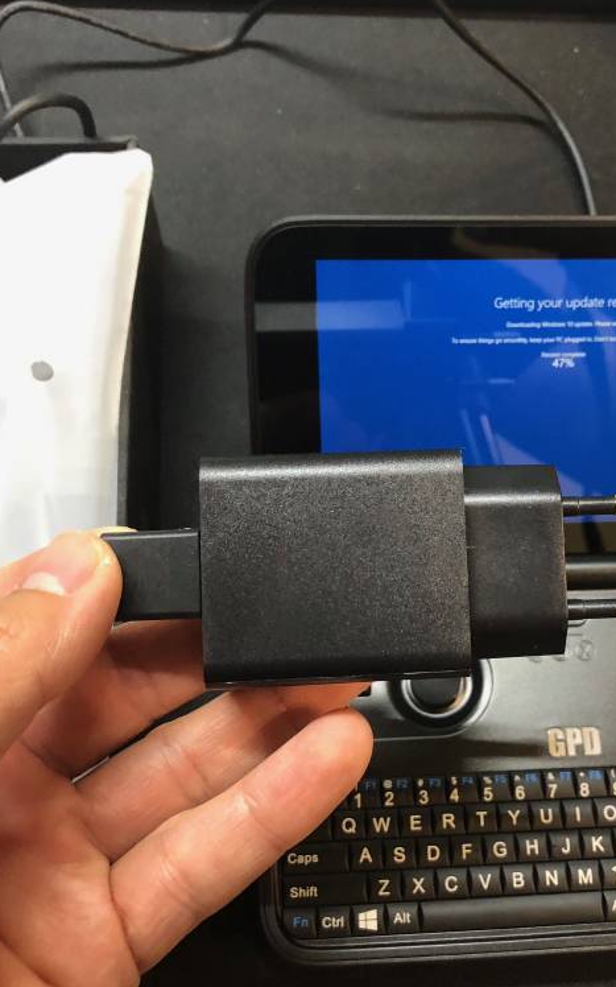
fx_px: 1075
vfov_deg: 49.3
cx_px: 445
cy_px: 495
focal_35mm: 40
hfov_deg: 31.5
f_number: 1.8
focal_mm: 4
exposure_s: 1/16
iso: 80
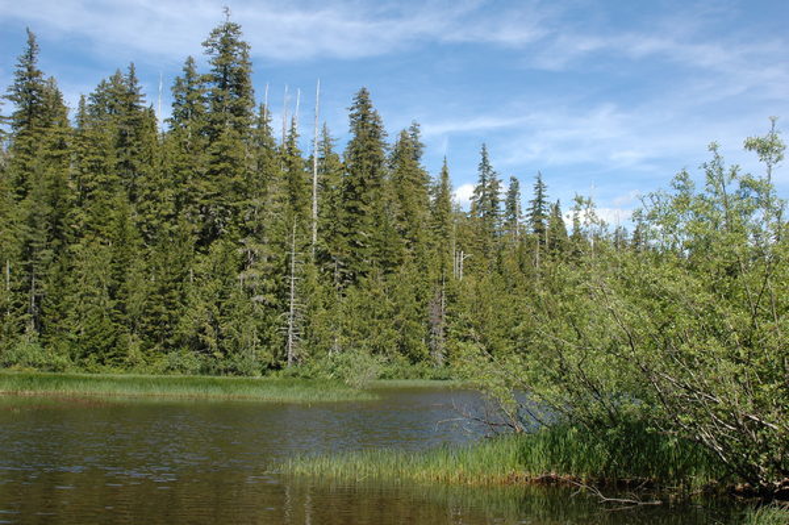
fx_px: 920
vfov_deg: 31.8
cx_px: 394
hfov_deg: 46.4
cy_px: 262
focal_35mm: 42
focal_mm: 28
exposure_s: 1/250
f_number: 8
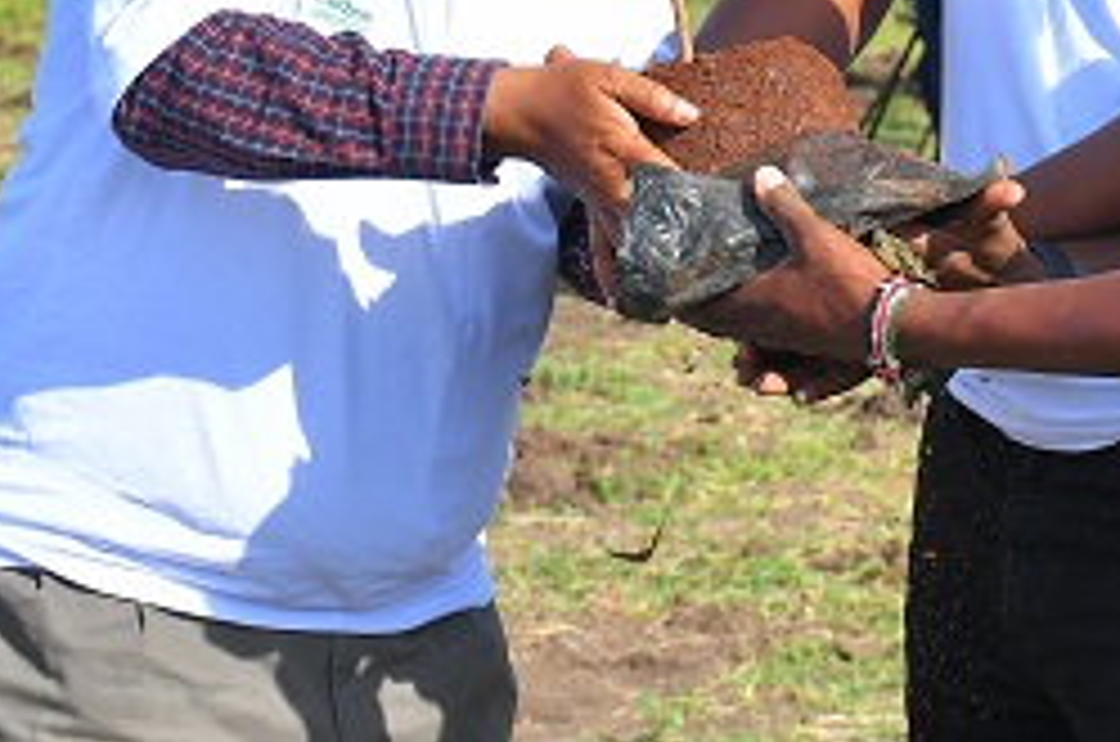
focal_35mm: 141
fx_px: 4378
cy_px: -130
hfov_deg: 14.5
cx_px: 886
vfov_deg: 9.6
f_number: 4
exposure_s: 1/640
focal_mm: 32
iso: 100
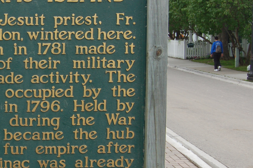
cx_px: 22
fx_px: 534
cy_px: 69
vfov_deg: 17.9
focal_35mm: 76
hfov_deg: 25.8
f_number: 5.6
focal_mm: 22
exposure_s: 1/125
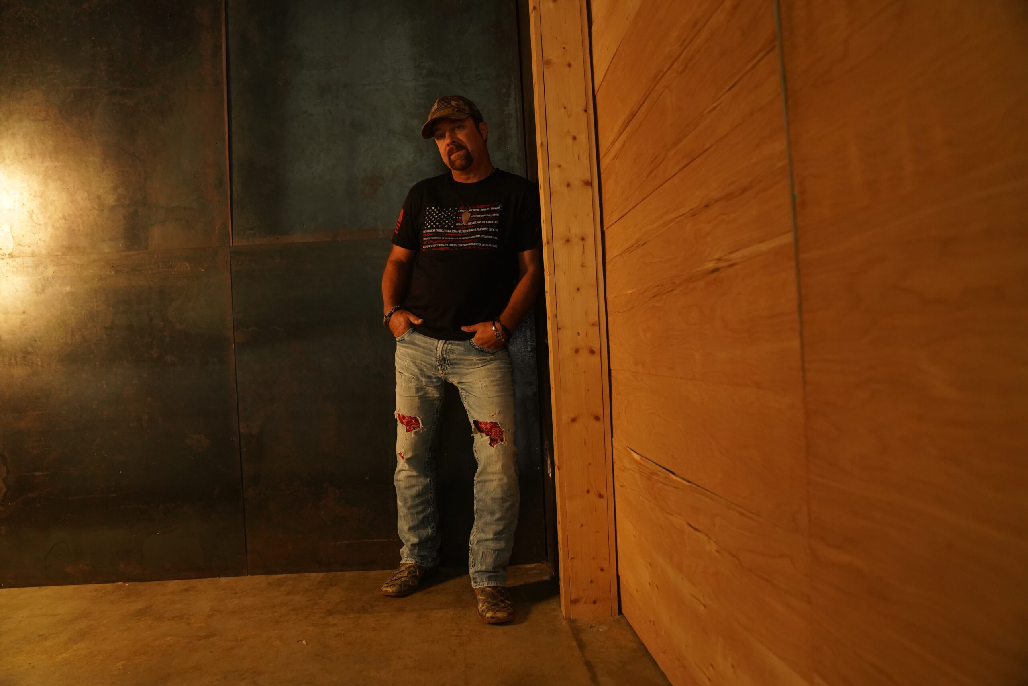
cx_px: 514
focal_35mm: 25
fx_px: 714
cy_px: 343
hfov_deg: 71.5
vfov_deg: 51.3
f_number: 3.2
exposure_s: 1/200
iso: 3200
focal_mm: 25
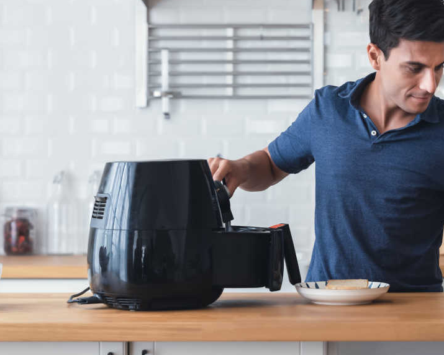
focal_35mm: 116
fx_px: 1524
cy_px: 173
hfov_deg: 16.5
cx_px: 321
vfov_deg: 13.3
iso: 200
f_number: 2.8
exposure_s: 1/200
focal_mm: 65
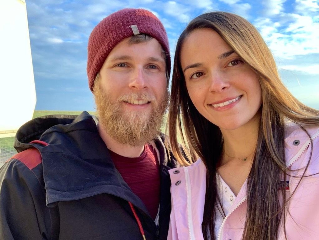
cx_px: 160
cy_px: 120
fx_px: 295
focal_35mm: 32
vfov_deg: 44.2
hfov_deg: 56.8
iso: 40
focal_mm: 2.87
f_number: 2.2
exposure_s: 1/121
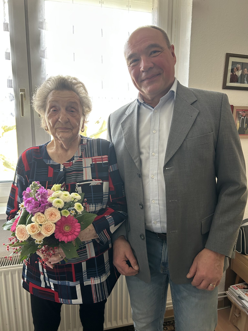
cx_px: 124
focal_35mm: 26
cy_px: 166
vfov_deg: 67.3
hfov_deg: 53.1
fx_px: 248
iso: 160
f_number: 1.5
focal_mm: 5.7
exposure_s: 1/60
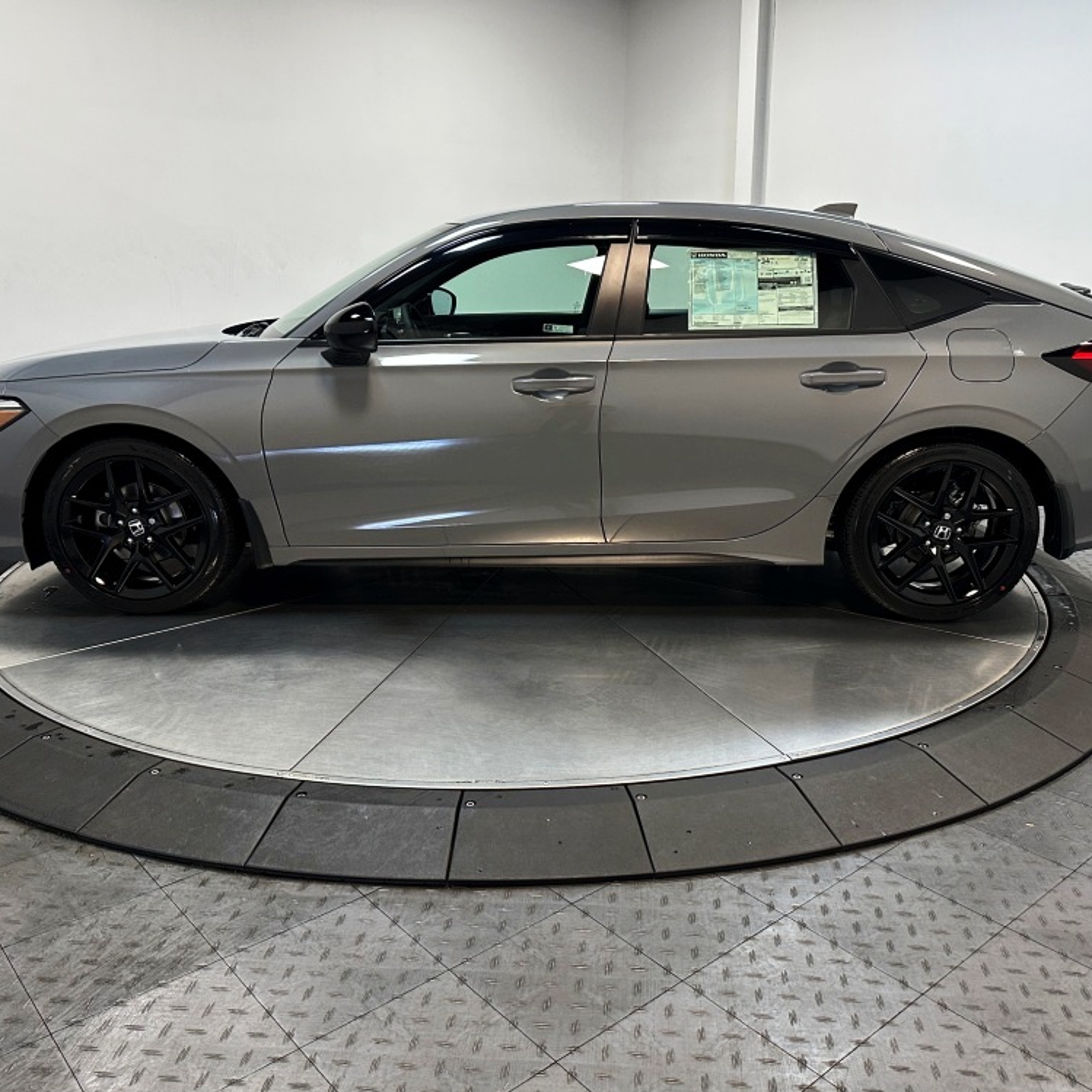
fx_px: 1035
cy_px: 548
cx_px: 557
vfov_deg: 55.6
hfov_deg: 55.6
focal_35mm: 29
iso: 320
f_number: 1.78
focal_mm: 6.86
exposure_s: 1/60
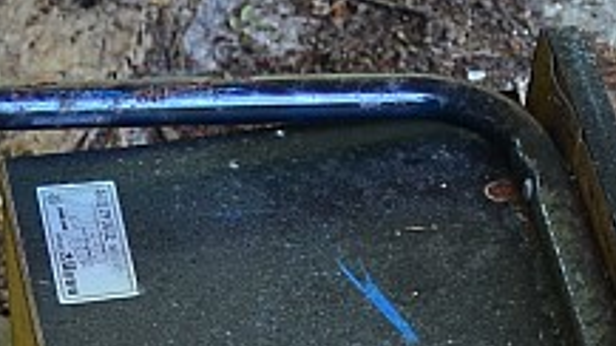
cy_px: 634
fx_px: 4524
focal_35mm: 277
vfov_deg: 4.3
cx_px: 582
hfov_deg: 7.8
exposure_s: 1/60
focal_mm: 32
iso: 200
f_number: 4
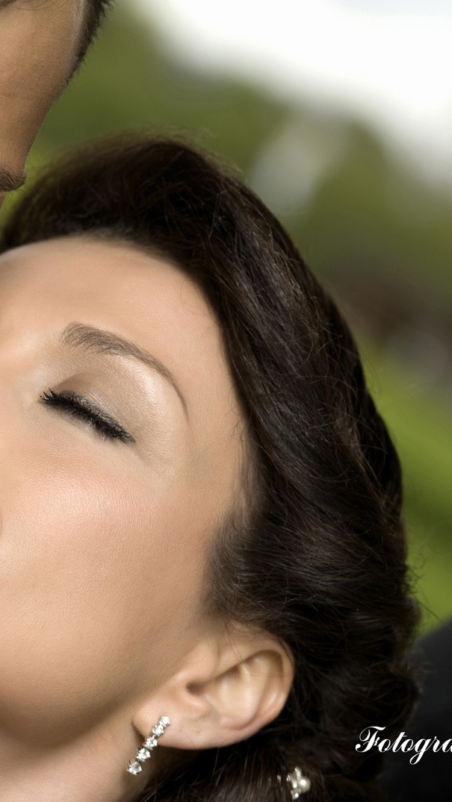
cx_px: 59
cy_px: 402
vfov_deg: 9.1
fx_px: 5048
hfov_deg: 5.1
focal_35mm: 237
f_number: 6.3
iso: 250
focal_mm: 150
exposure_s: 1/125
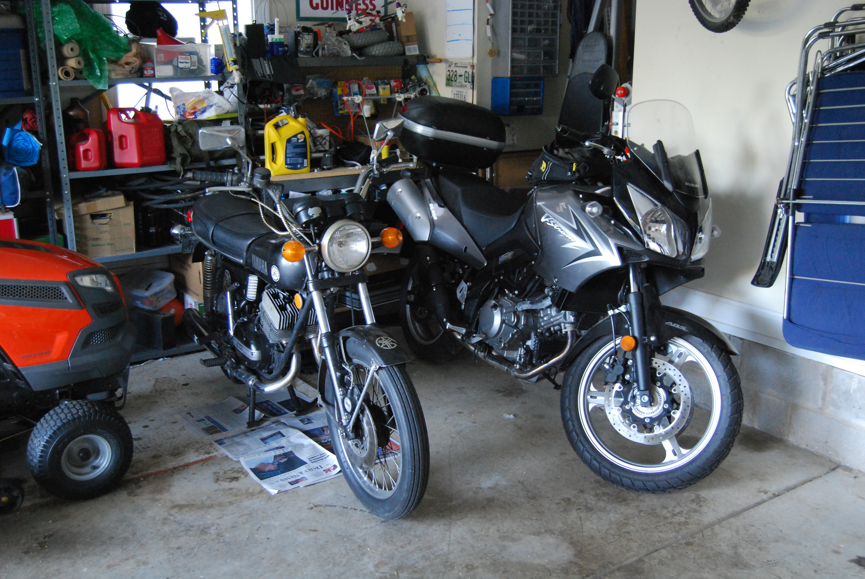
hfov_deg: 53.1
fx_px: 866
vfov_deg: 37.0
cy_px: 290
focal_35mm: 36
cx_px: 432
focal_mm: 24
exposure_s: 1/30
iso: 1600
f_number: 4
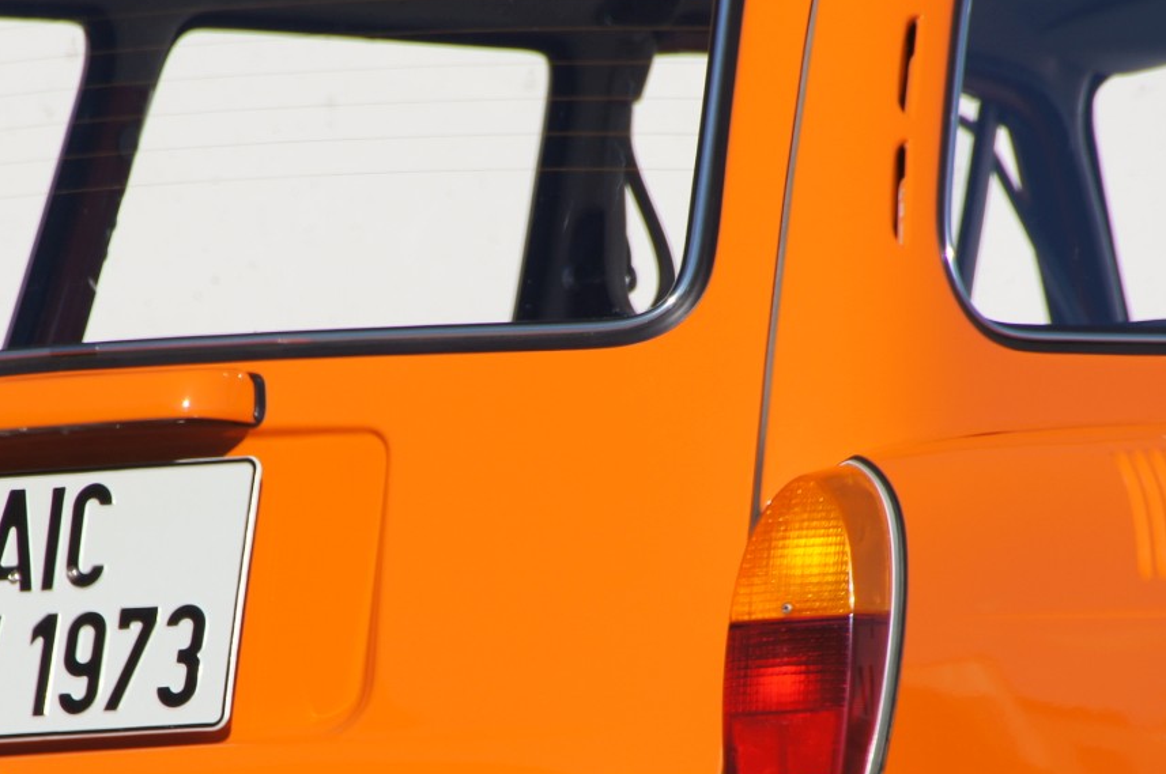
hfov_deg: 2.5
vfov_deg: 1.6
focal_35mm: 840
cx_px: 473
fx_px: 27170
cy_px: 566
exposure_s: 1/500
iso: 100
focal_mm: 250
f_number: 7.1
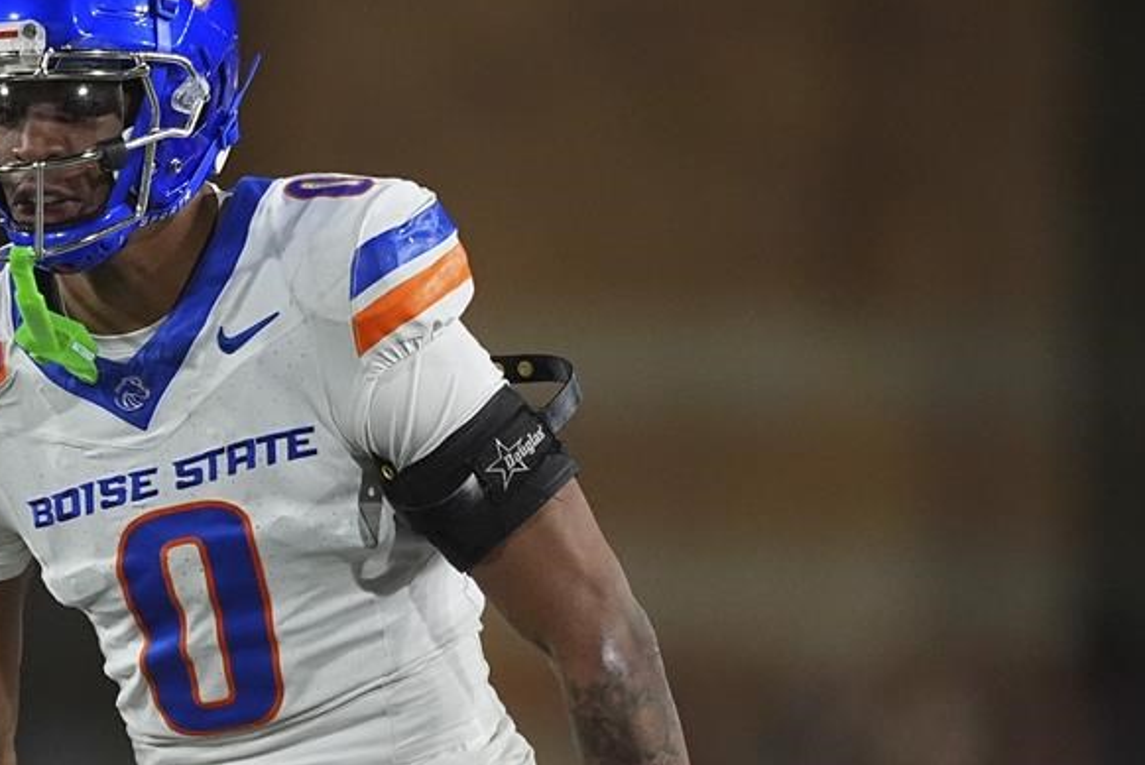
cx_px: 285
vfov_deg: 0.9
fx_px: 50384
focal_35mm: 1583
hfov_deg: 1.3
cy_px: 559
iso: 5000
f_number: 4
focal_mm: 600
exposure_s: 1/2000
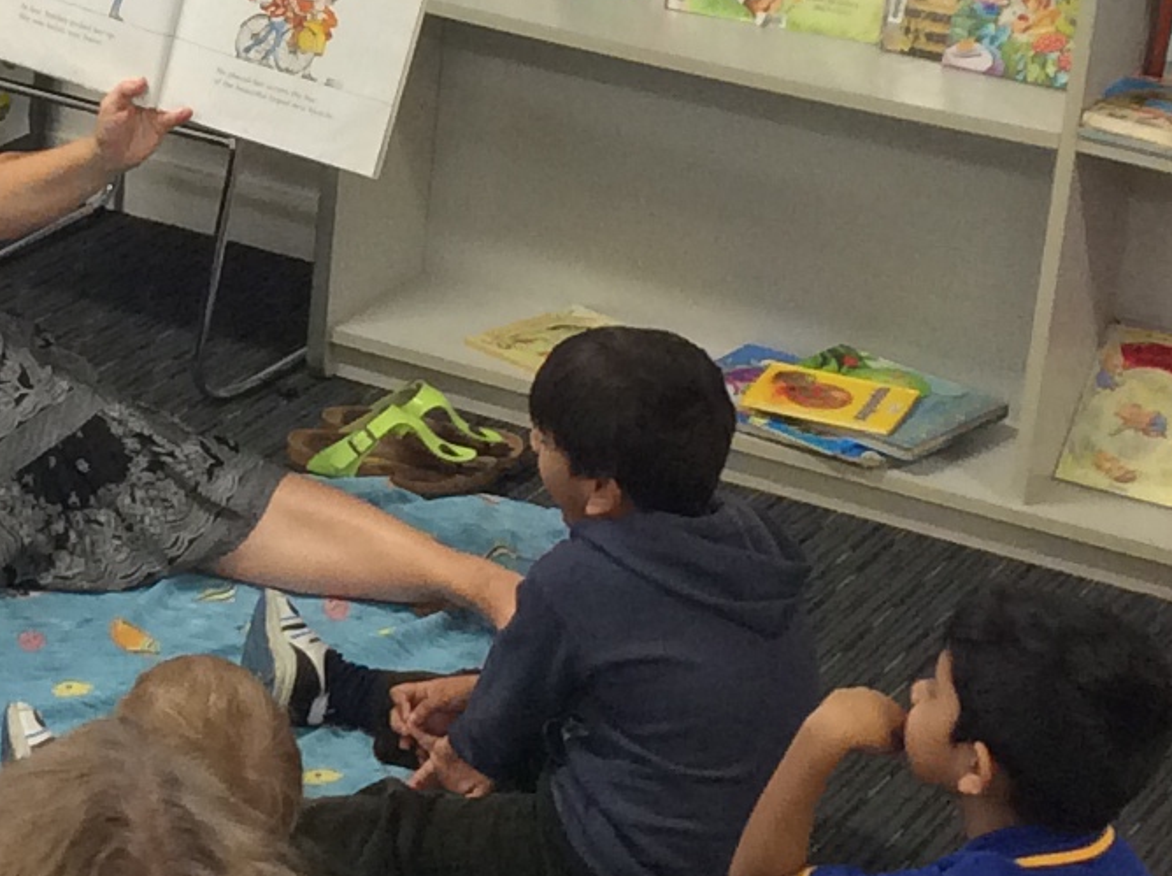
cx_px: -5
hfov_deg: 15.1
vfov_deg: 11.5
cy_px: 186
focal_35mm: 128
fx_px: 4327
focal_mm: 3.3
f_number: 2.4
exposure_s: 1/24
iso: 80
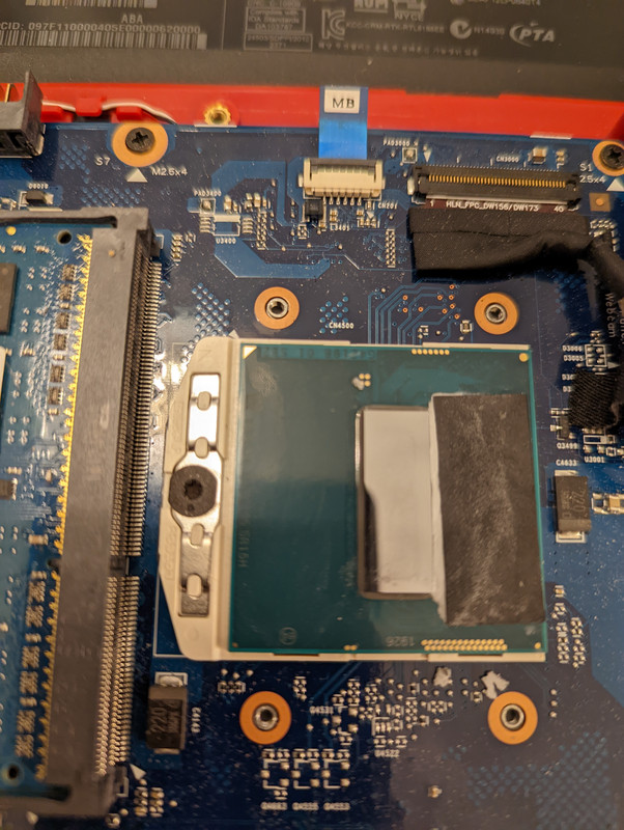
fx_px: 576
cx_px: 312
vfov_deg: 71.5
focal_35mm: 24
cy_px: 415
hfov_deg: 56.9
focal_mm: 6.81
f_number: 1.85
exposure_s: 1/40
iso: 591
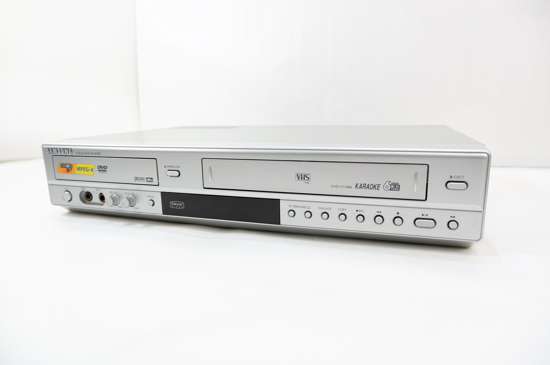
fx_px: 351
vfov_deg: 55.0
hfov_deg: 76.1
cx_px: 275
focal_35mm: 23
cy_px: 182
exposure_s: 1/56
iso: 200
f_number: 3.5
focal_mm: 15
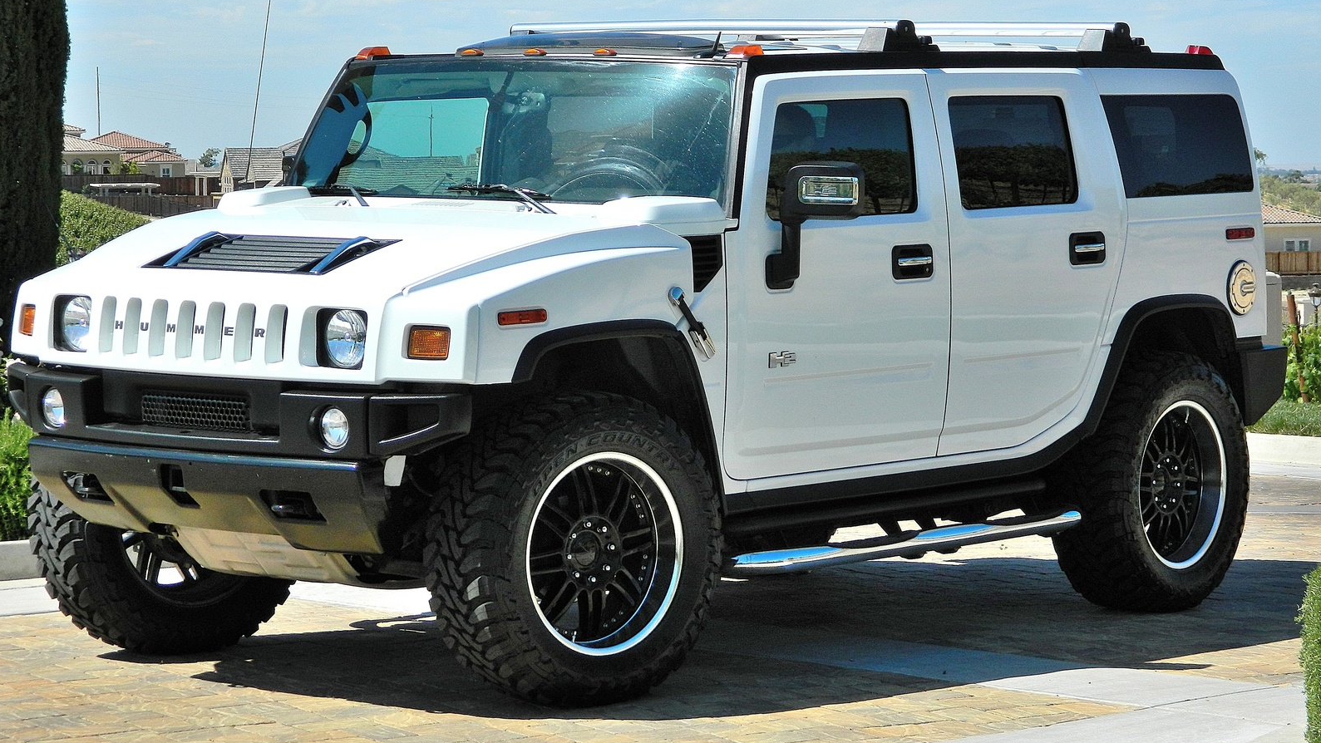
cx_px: 661
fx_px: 3958
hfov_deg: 18.9
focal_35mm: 113
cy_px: 373
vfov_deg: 10.7
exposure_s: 1/800
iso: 80
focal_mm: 18.6
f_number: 4.5
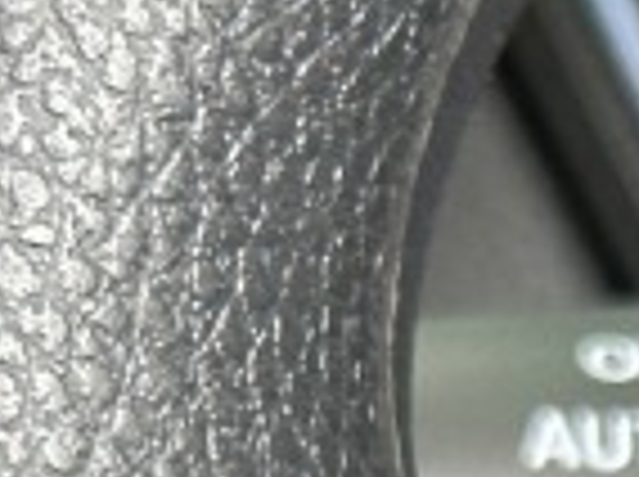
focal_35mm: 347
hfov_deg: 5.6
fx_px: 6395
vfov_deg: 4.2
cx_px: 1372
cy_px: 1251
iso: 400
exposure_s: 1/40
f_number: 1.78
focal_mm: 6.86
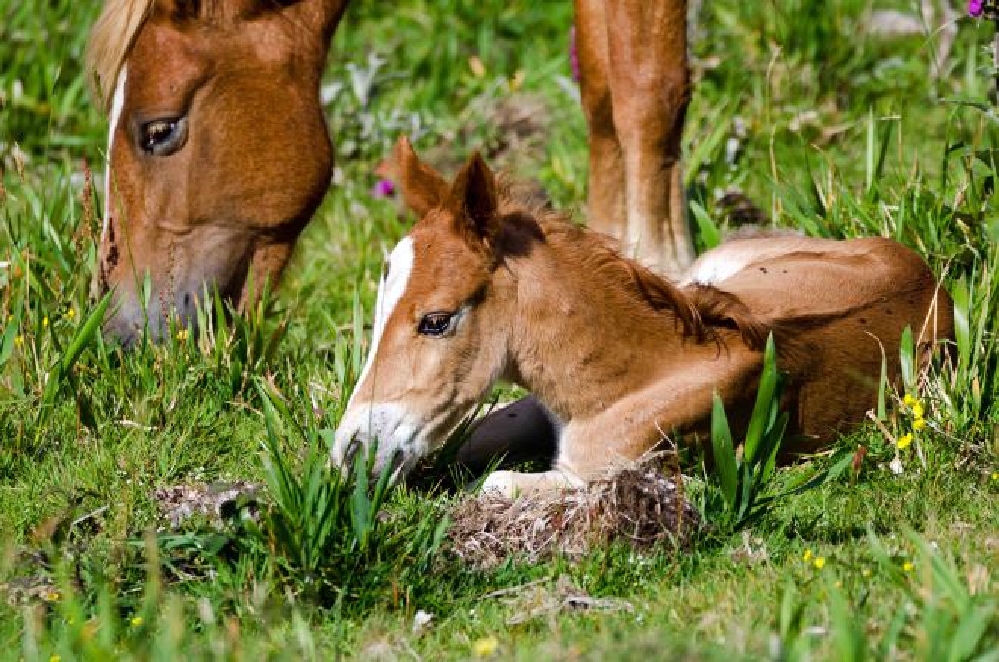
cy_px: 331
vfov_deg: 3.3
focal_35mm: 420
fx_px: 11630
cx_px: 500
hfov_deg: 4.9
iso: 400
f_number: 6
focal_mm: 280
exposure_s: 1/1600
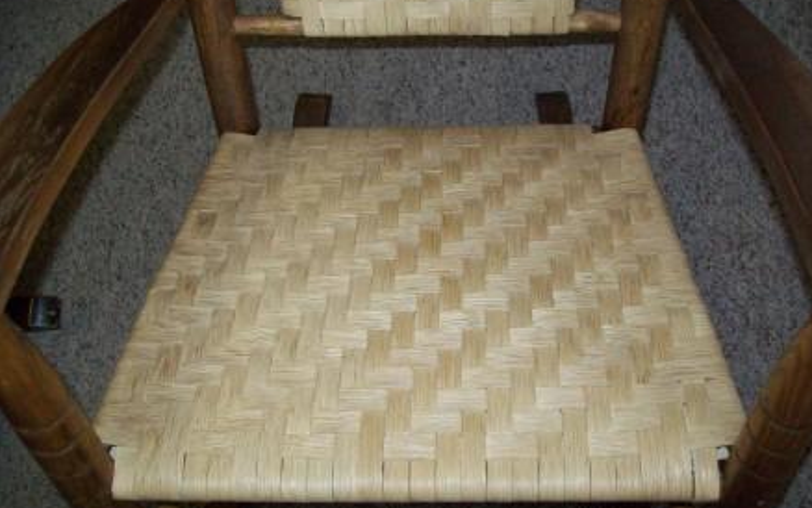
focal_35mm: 39
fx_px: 863
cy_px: 254
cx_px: 413
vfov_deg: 32.8
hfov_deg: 50.4
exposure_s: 1/125
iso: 200
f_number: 2.7
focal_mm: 6
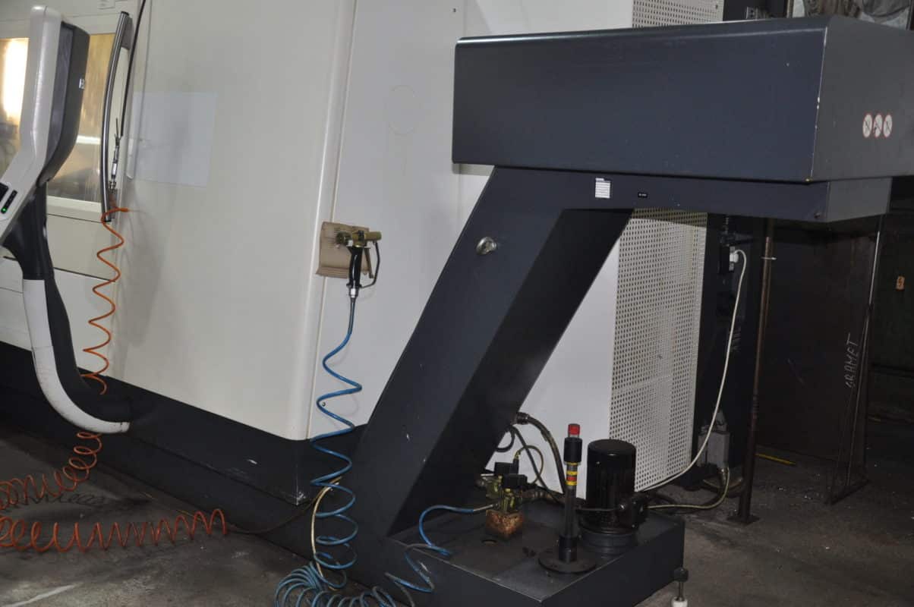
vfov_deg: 34.1
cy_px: 304
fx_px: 989
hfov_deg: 49.6
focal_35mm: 39
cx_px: 457
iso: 800
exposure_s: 1/60
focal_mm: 26
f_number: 4
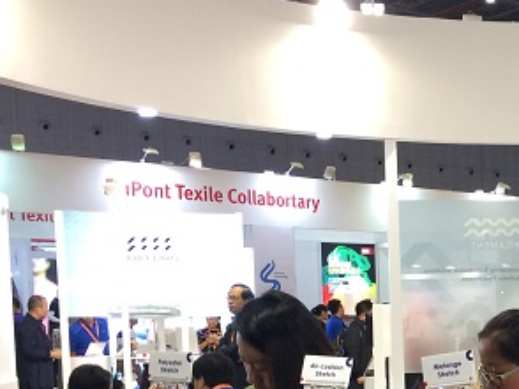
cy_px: 423
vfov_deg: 20.3
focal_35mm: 69
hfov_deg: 26.6
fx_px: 1034
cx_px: 523
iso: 64
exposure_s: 1/33
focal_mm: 4.15
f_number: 2.2
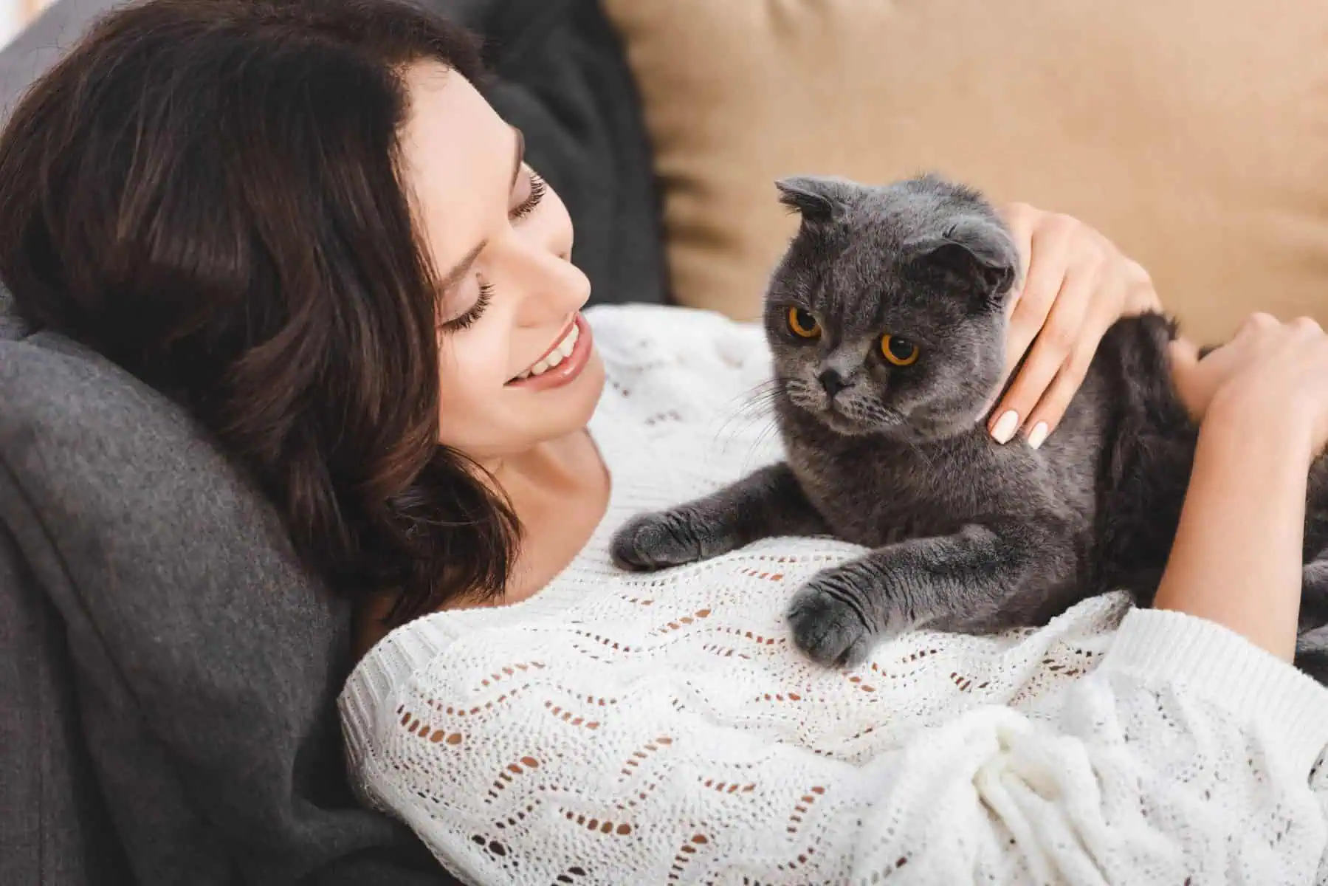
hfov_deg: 10.3
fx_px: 7378
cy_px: 443
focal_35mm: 200
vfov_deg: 6.9
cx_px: 664
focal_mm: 200
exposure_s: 1/200
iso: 200
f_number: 3.5
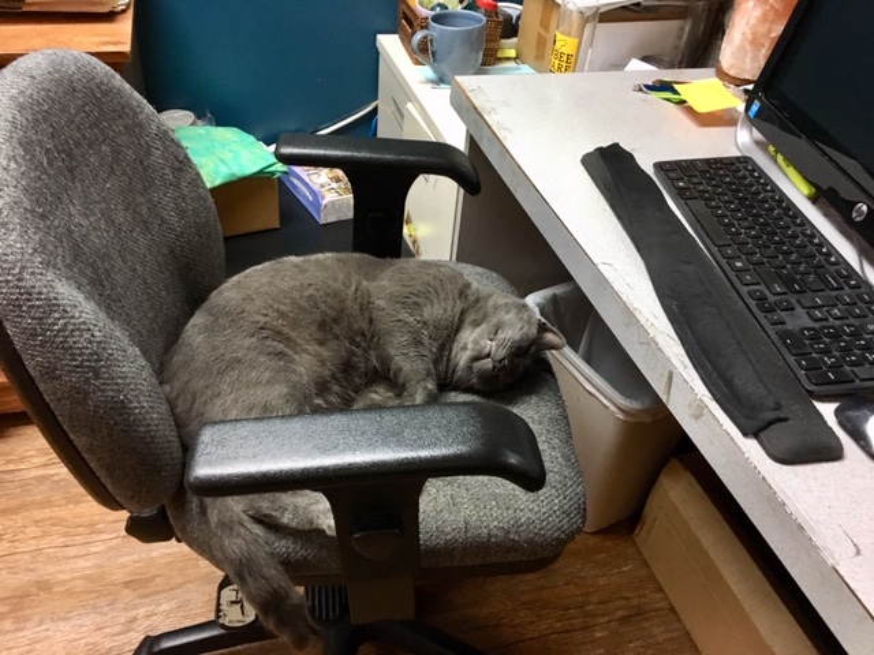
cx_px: 437
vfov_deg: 48.2
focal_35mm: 29
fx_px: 732
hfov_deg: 61.7
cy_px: 328
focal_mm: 4.15
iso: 200
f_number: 2.2
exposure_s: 1/30
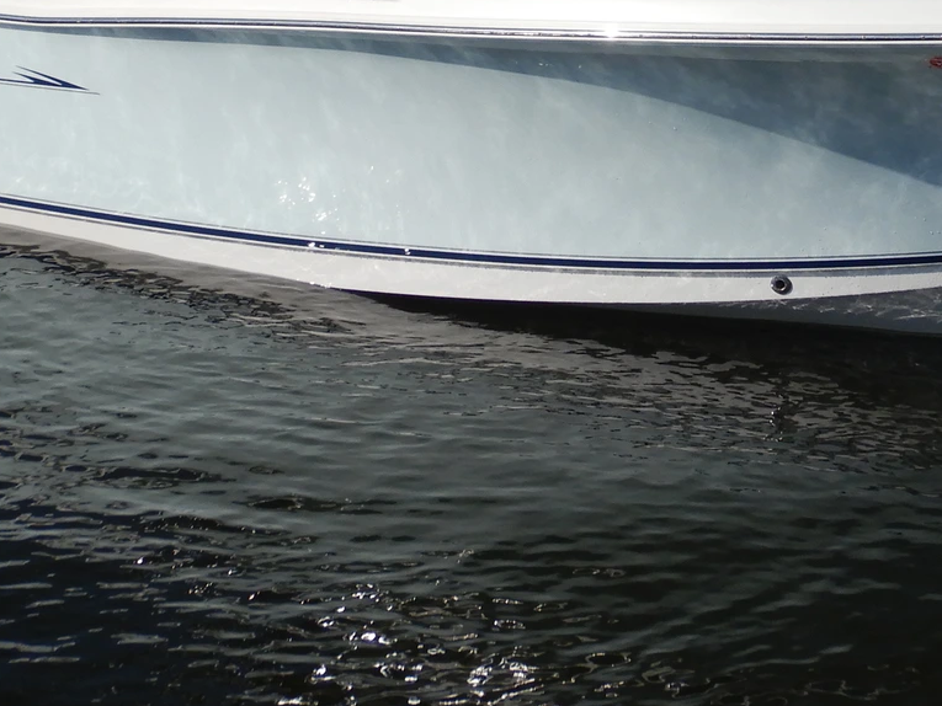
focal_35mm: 115
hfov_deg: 17.1
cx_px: 622
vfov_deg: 12.7
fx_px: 3130
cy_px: -48
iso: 125
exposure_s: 1/500
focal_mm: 7.8
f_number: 8.5
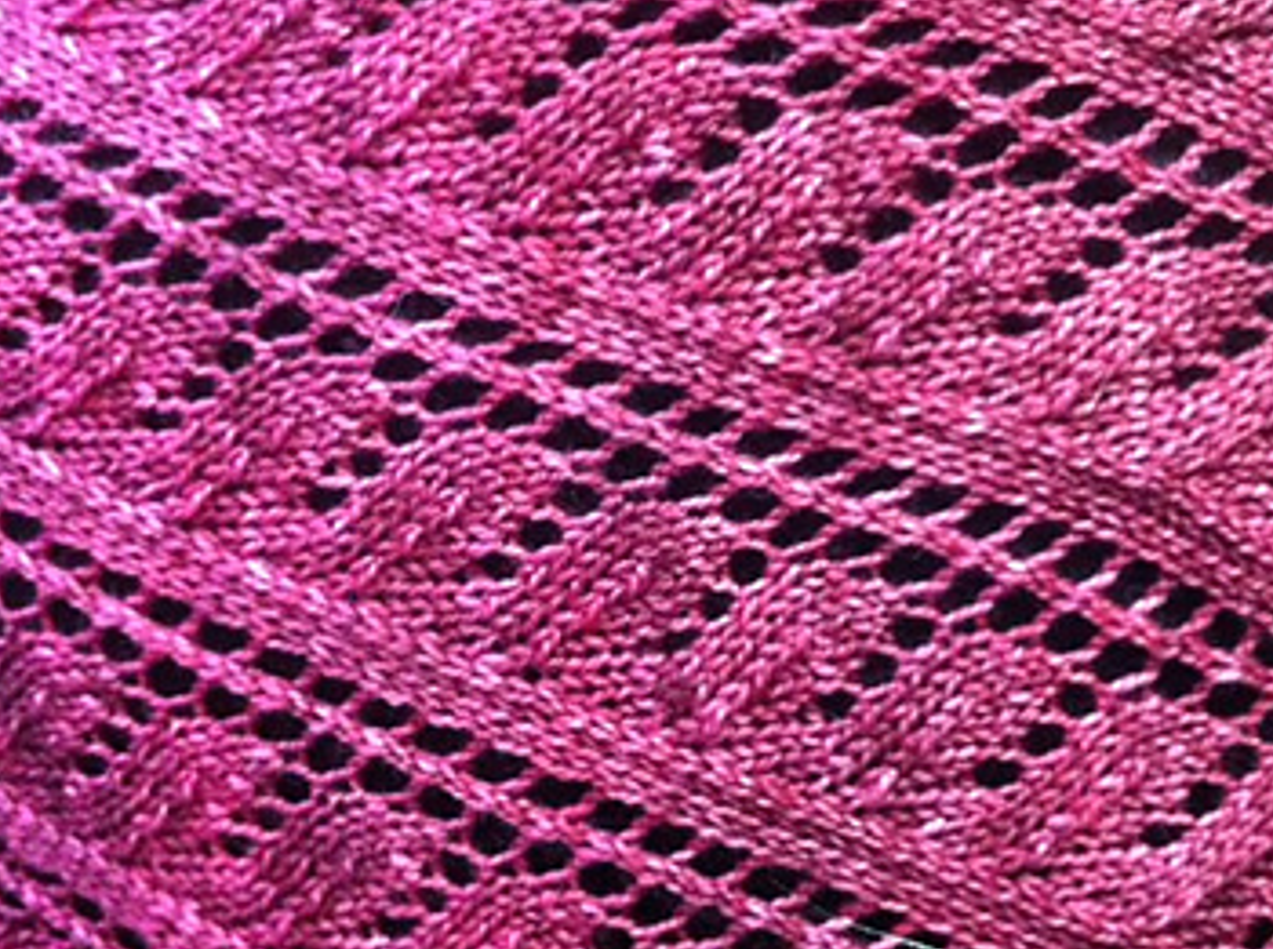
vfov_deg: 29.0
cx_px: 720
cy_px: 514
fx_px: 1835
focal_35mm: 50
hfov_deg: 38.2
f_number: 2.8
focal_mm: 3.85
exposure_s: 1/15
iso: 500
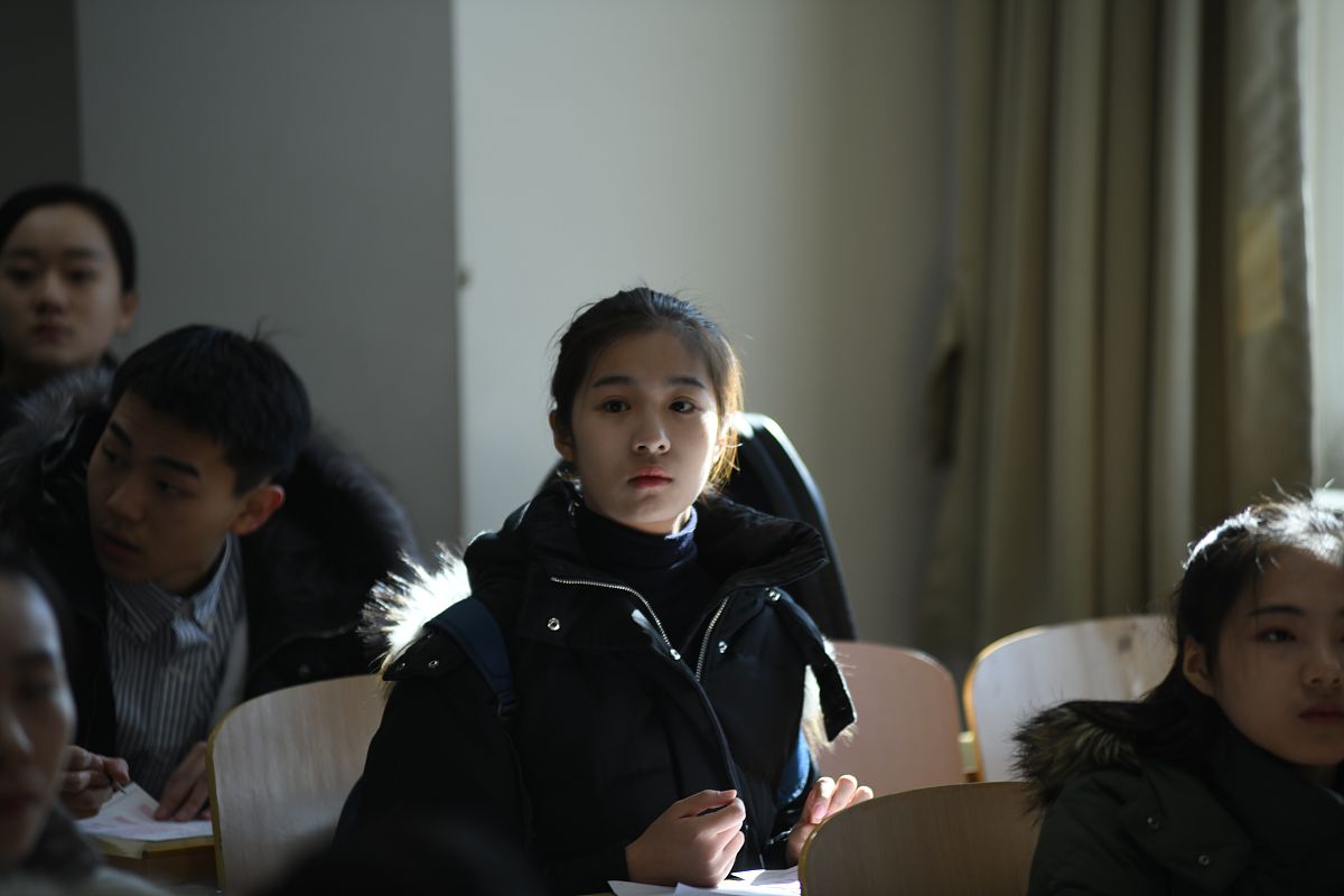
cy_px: 448
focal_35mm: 200
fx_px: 7466
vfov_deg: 6.9
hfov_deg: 10.3
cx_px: 672
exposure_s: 1/125
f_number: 2.8
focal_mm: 200
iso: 320
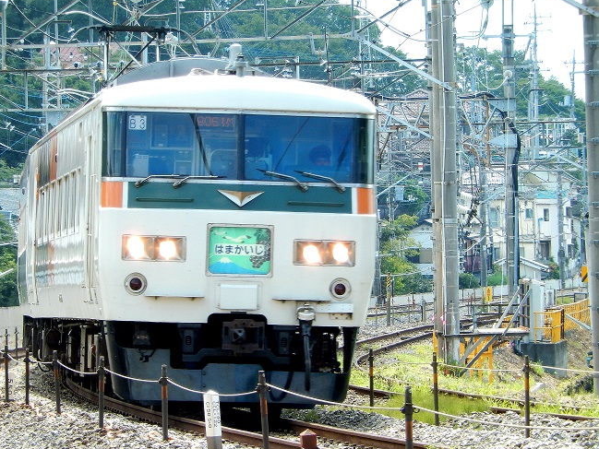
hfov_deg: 5.5
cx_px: 278
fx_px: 6196
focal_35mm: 358
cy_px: 236
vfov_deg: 4.2
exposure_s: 1/100
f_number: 6
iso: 125
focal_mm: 59.5
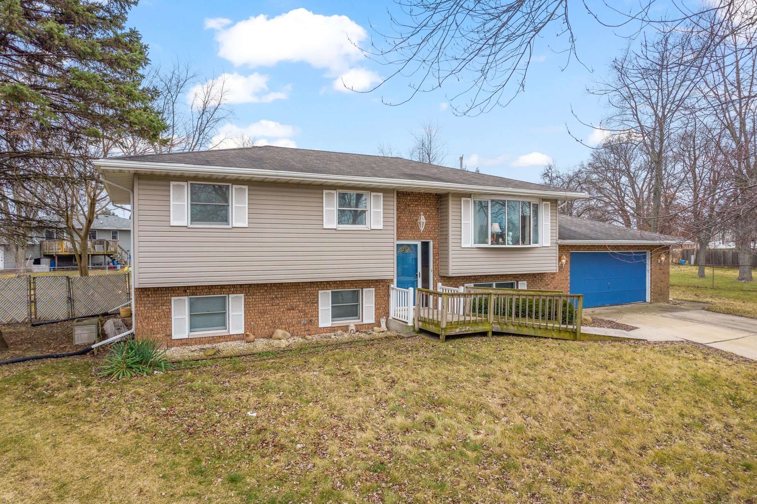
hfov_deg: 78.6
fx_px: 462
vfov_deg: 57.2
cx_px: 378
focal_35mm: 22
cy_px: 252
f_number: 2.8
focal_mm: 8.38
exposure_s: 1/320
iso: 200
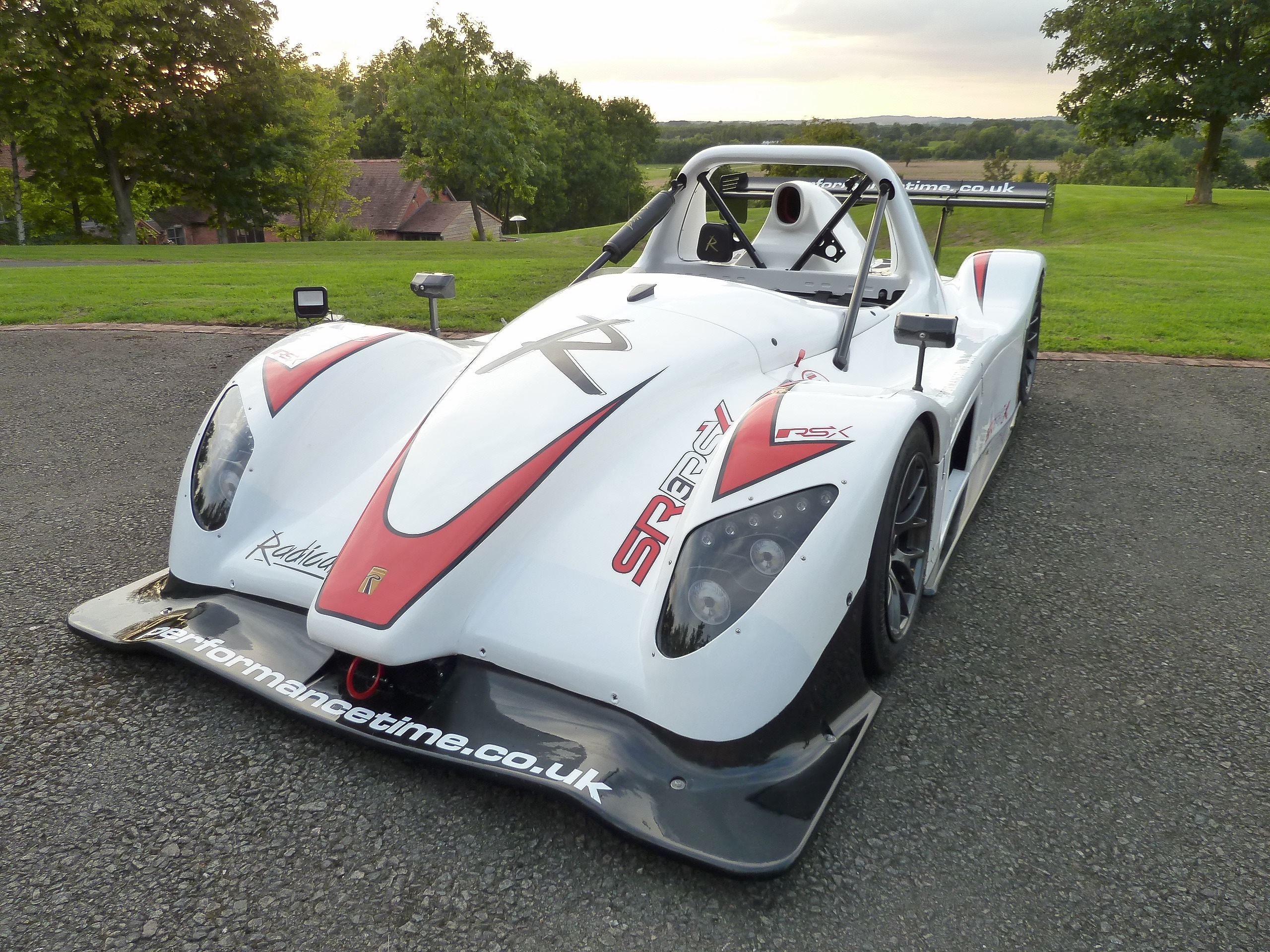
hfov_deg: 69.4
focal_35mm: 25
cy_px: 476
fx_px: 917
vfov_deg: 54.9
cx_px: 635
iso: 125
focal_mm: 4.1
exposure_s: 1/100
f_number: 3.3
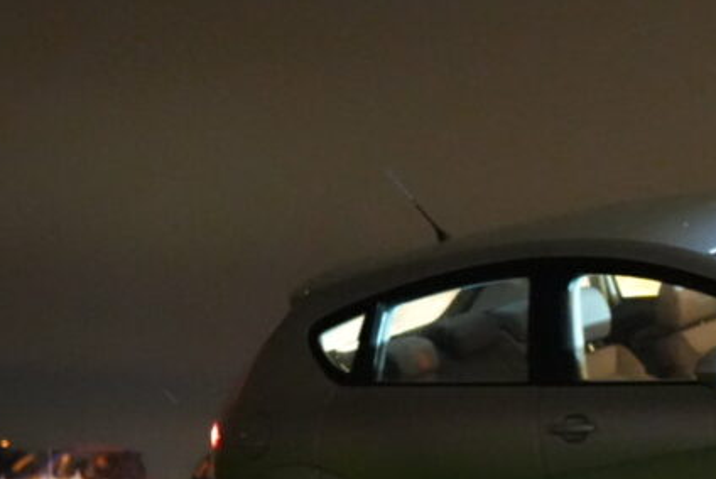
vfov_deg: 10.2
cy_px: 389
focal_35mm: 134
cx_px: 892
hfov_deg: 14.7
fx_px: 2669
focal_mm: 37
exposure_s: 1/13
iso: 12800
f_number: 2
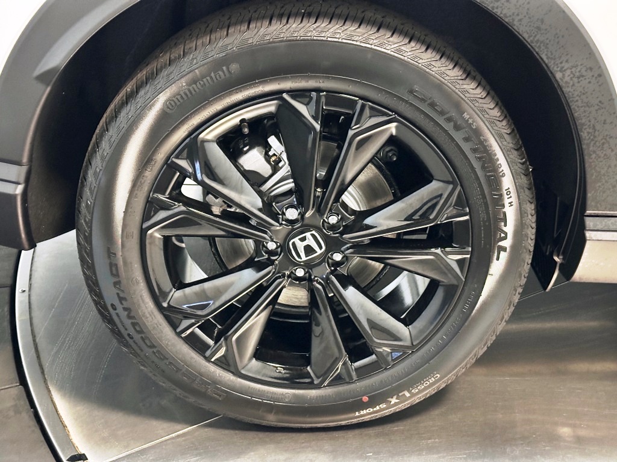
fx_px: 856
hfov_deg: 39.7
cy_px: 231
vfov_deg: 30.3
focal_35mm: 48
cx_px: 308
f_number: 1.78
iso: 640
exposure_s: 1/24
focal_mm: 6.86
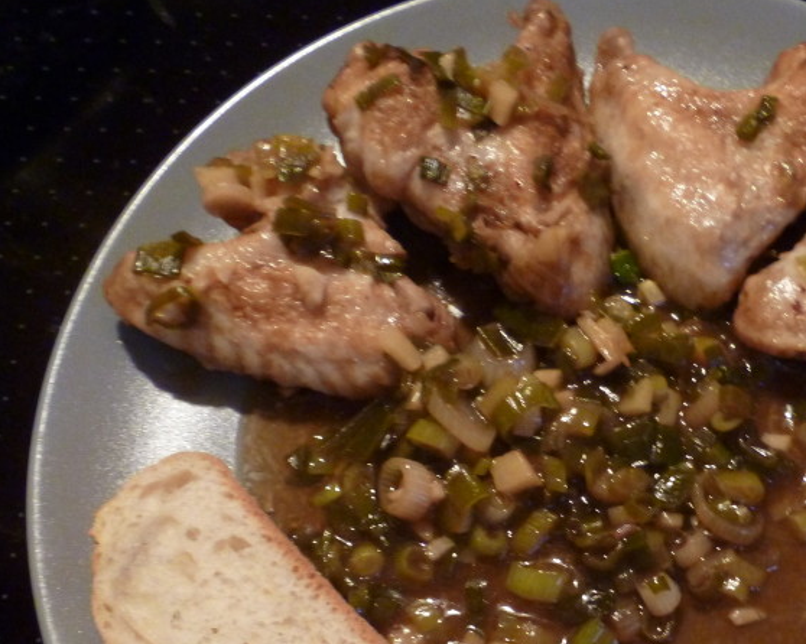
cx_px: 598
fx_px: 1025
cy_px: 540
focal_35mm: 43
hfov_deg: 41.7
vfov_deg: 33.6
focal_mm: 4.3
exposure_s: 1/8
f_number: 2.5
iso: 400
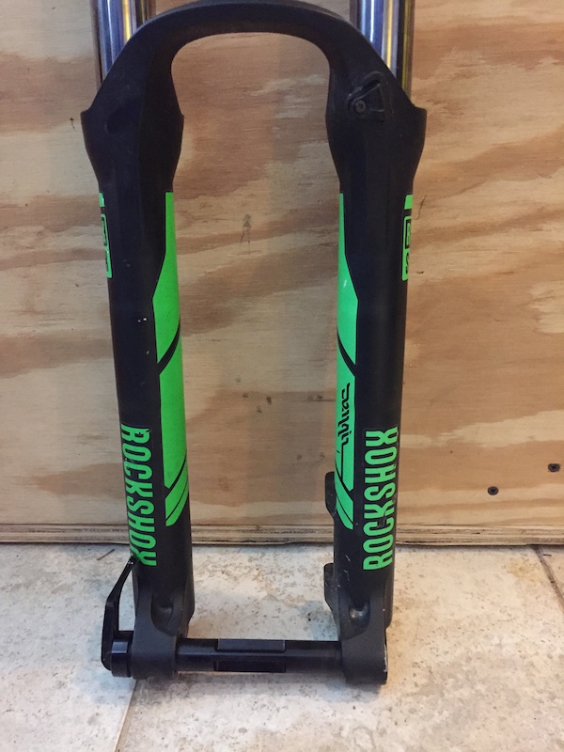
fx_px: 630
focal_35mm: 29
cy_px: 376
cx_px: 282
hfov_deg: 48.2
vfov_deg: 61.7
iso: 400
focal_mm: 4.15
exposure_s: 1/15
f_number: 2.2
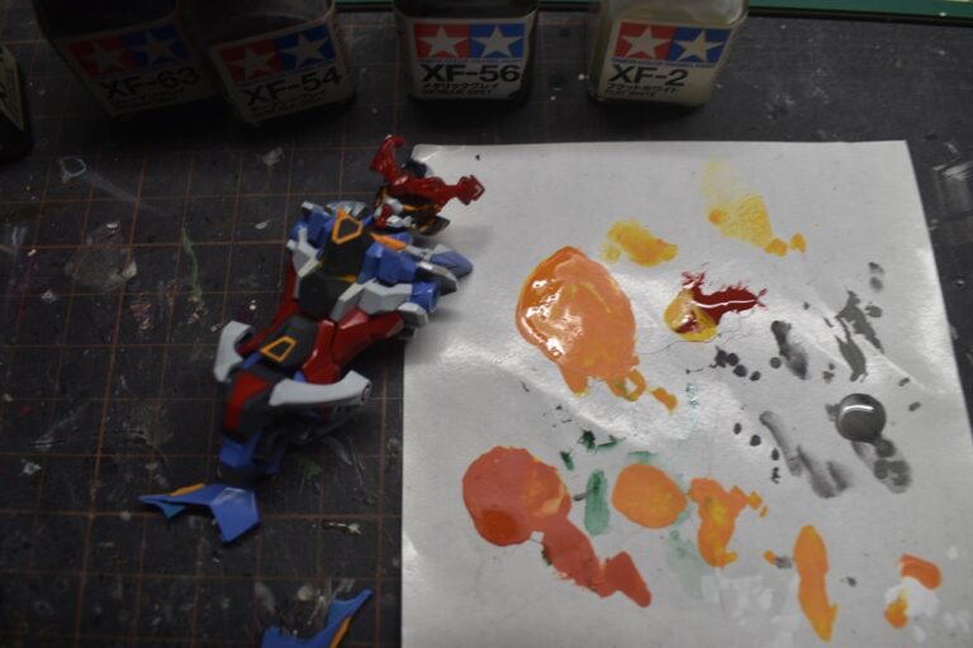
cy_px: 324
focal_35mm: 27
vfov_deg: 47.9
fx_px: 730
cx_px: 486
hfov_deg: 67.4
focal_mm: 18
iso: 100
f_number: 6.3
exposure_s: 1/60
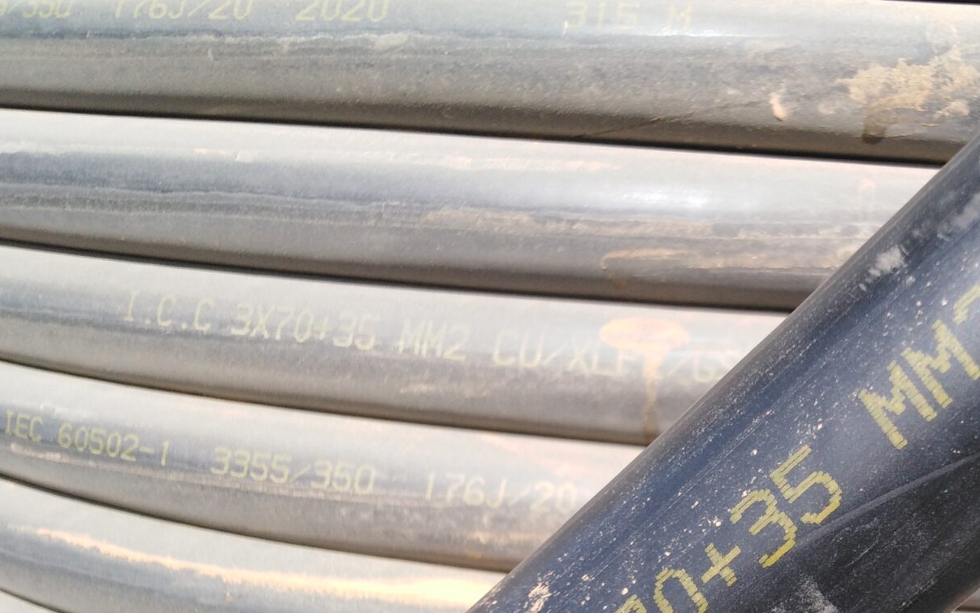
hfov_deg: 42.5
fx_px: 1202
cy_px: 485
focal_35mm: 45
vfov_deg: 28.0
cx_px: 778
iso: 100
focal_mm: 3.37
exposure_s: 1/718
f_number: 2.2
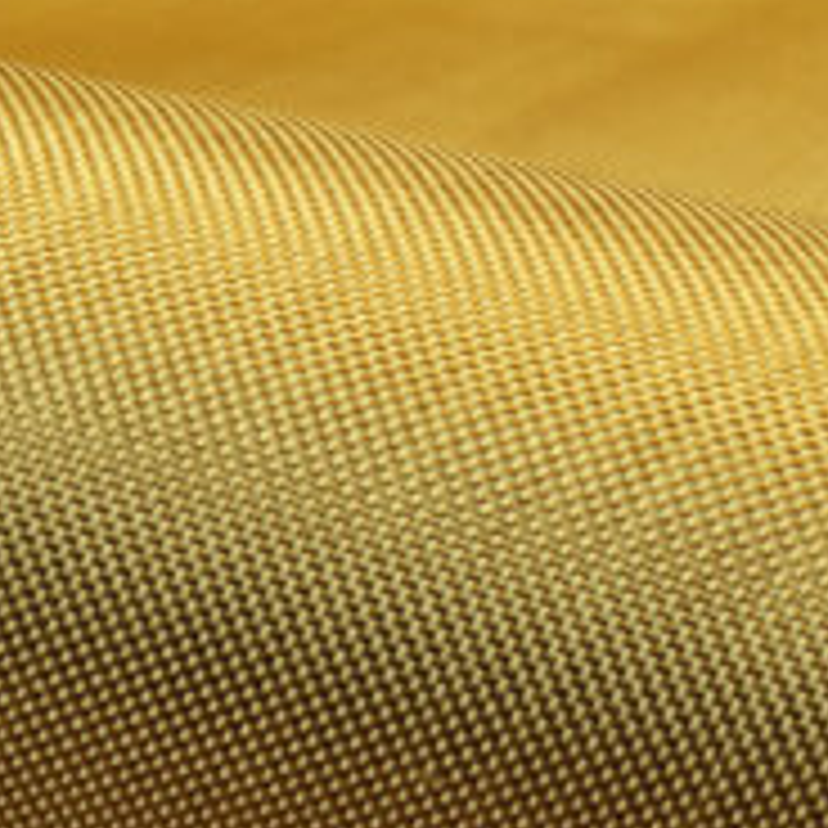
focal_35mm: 260
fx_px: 7036
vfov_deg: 6.7
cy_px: -362
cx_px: 9
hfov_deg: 6.7
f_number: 16
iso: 500
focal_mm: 55
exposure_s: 1/200
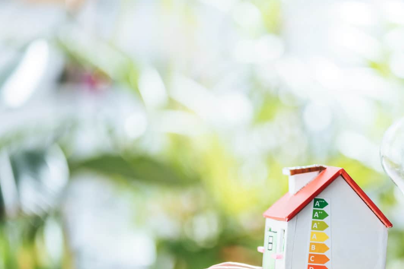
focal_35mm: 152
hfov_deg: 13.5
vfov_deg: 9.0
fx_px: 1706
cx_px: 261
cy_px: 180
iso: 320
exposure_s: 1/200
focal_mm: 105
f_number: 3
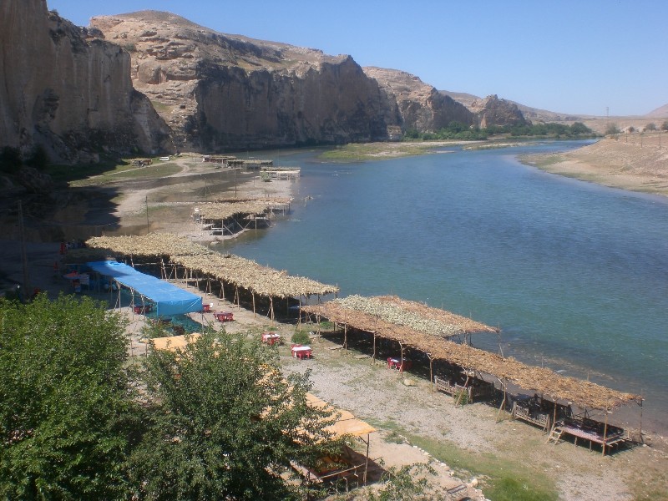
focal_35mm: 38
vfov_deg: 37.7
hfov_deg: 49.0
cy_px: 250
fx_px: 733
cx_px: 334
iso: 50
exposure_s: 1/500
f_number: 4.4
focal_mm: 6.3
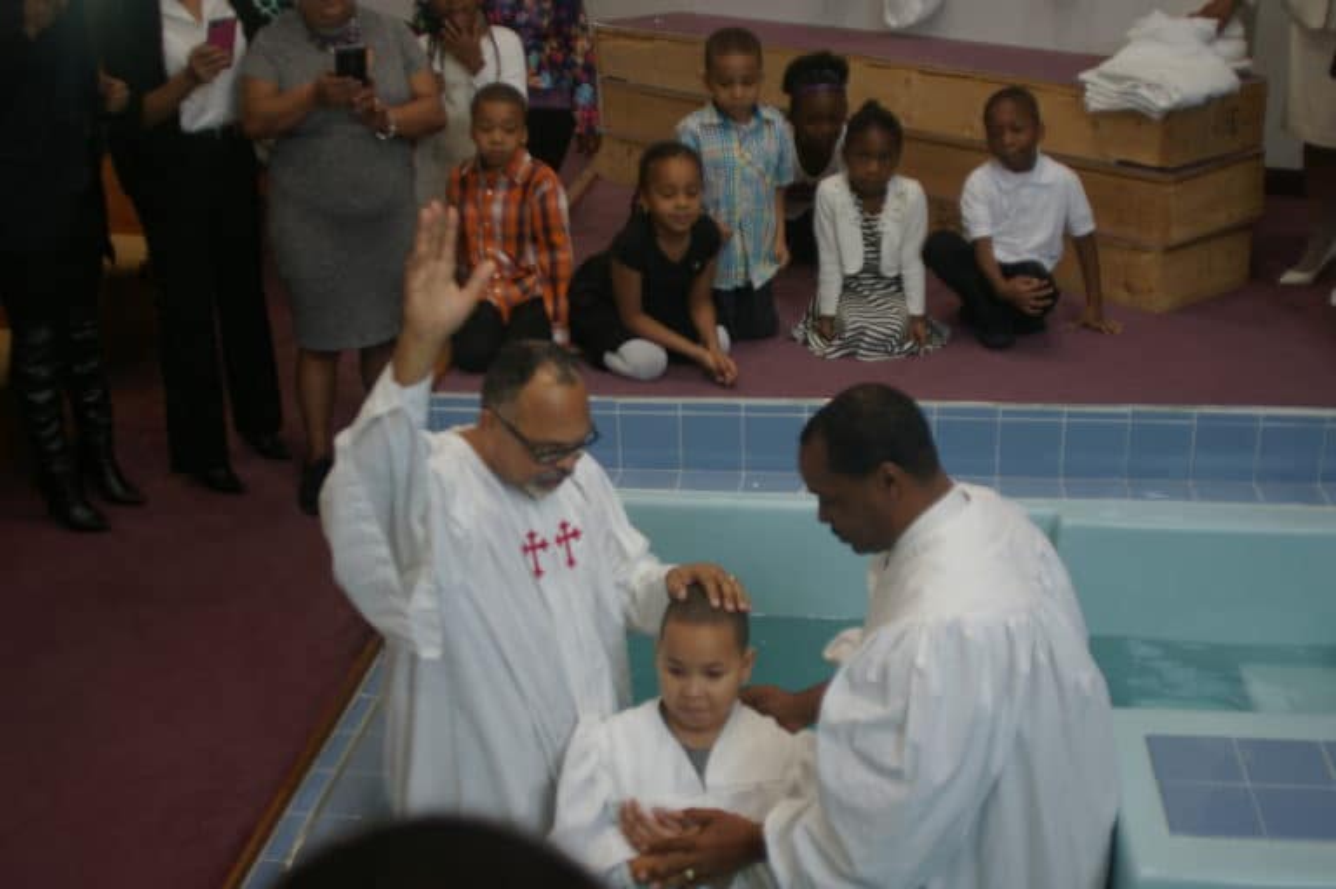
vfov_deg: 31.9
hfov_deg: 46.4
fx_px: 1558
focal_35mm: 42
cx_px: 668
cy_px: 444
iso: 400
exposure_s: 1/45
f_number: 3.2
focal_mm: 28
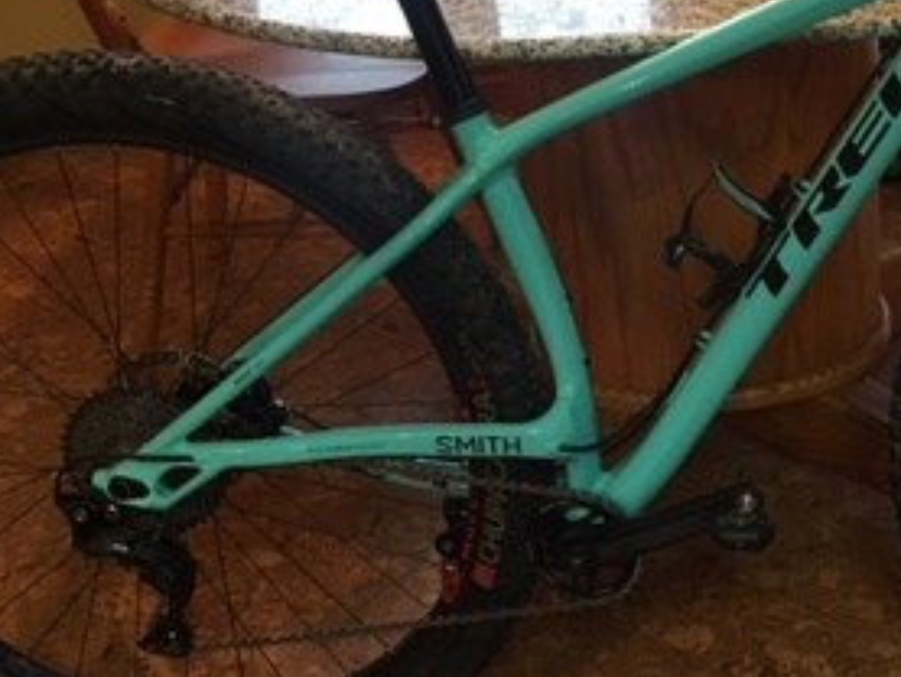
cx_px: 758
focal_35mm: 67
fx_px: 1745
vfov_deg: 21.9
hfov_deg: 28.2
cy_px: 368
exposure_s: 1/30
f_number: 2.2
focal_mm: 4.15
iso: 100
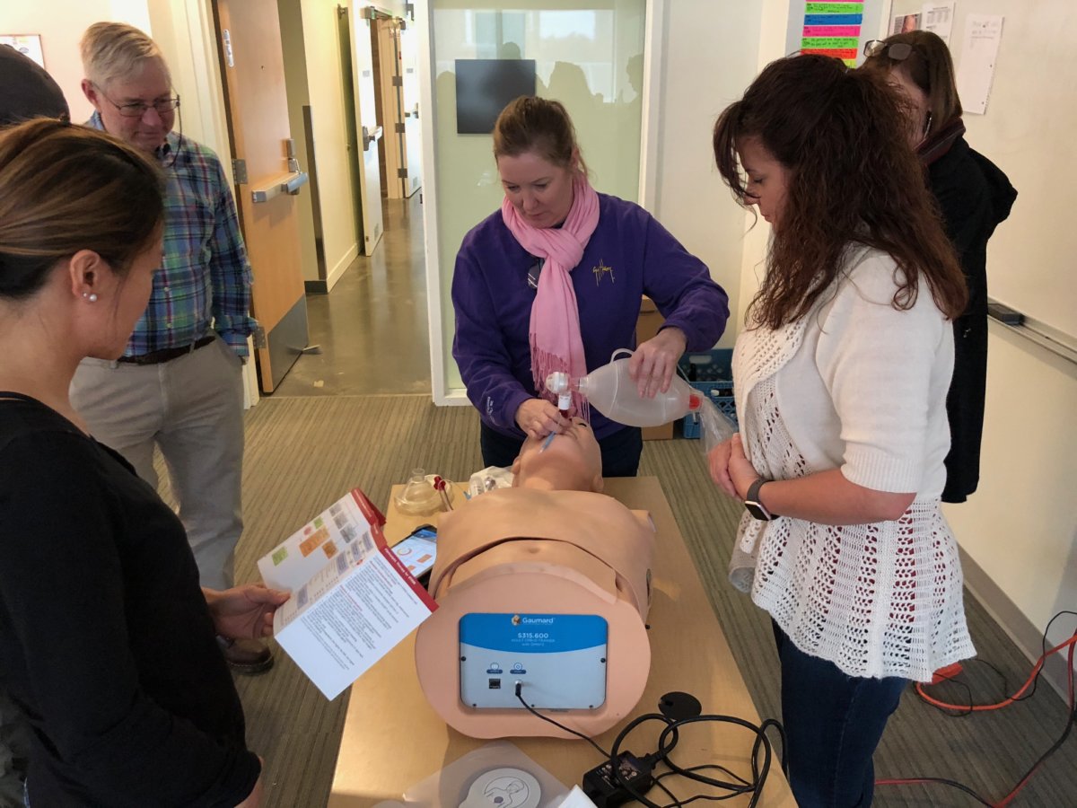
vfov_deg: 49.7
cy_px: 404
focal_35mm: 28
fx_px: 871
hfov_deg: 63.4
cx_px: 538
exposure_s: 1/60
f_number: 1.8
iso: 400
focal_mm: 4
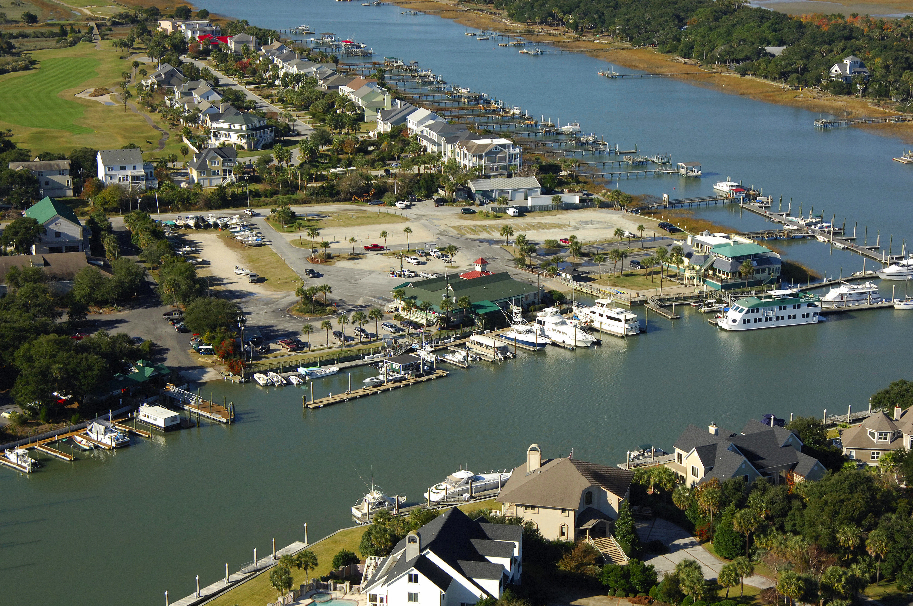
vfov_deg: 18.9
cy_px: 303
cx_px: 456
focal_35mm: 72
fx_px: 1824
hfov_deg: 28.1
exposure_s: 1/1000
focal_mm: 48
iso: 400
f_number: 7.6
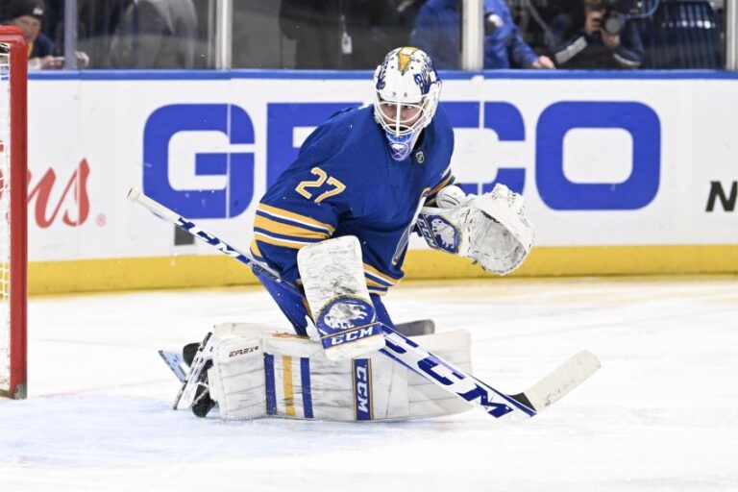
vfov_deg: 12.2
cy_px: 246
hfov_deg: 18.3
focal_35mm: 112
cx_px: 369
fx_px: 2296
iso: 4000
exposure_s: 1/1600
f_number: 3.5
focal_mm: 112
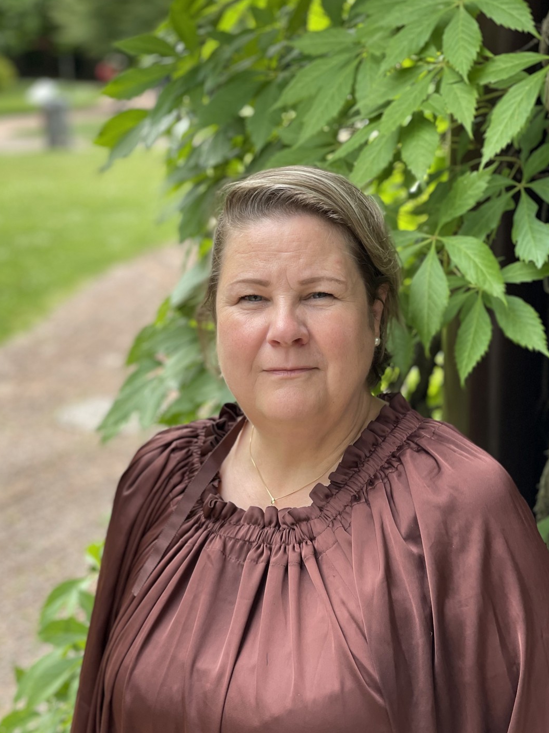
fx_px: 1544
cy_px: 411
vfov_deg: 26.7
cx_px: 258
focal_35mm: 73
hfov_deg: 20.2
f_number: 2.2
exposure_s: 1/121
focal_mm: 7.5
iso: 25
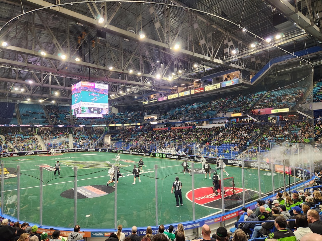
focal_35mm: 23
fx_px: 214
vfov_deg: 58.9
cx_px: 161
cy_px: 120
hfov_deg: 73.9
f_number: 1.8
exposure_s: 1/120
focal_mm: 5.4
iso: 320
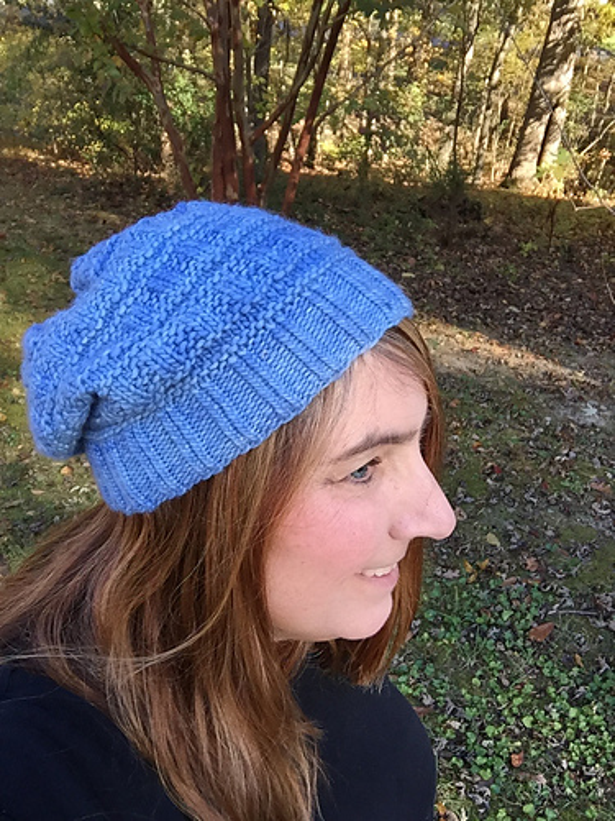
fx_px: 734
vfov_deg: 58.4
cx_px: 308
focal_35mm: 31
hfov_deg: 45.4
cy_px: 410
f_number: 2.2
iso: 32
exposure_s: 1/123
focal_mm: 2.65
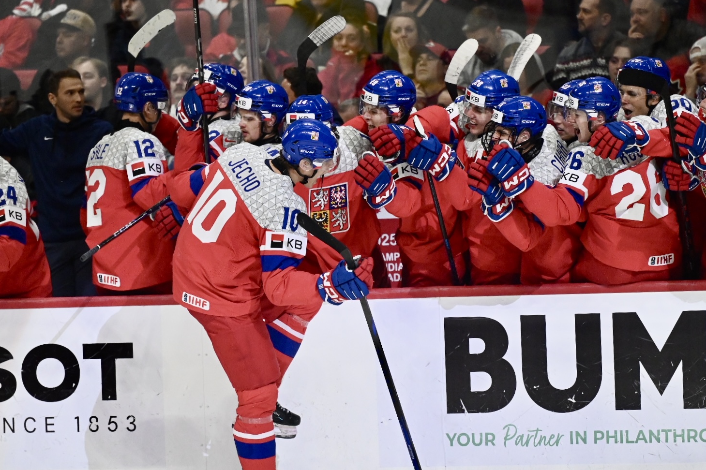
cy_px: 250
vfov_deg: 4.5
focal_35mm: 307
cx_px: 330
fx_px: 6019
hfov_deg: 6.7
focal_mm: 200
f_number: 2.8
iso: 4000
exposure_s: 1/5000
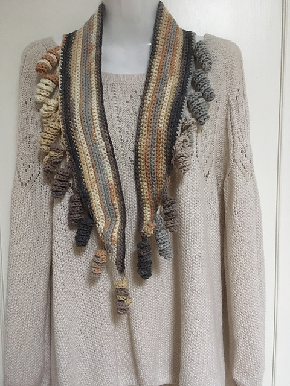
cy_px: 193
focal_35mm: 29
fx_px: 324
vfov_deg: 61.7
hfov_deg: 48.2
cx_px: 145
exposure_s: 1/17
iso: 250
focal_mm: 4.15
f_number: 2.2
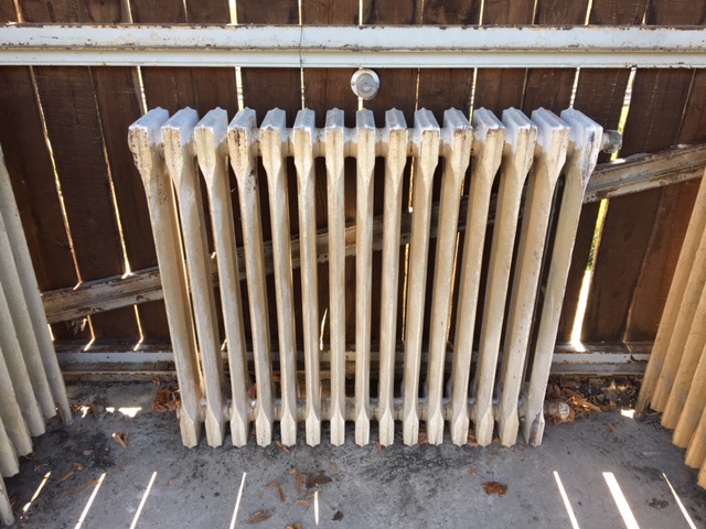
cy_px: 264
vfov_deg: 48.2
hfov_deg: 61.7
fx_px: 591
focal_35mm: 29
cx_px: 353
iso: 40
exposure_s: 1/100
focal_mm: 4.15
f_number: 2.2
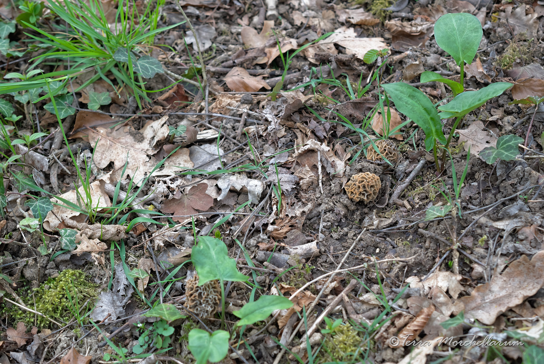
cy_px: 182
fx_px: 908
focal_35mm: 60
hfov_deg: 33.4
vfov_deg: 22.7
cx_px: 272
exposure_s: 1/40
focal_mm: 40
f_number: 5
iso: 100
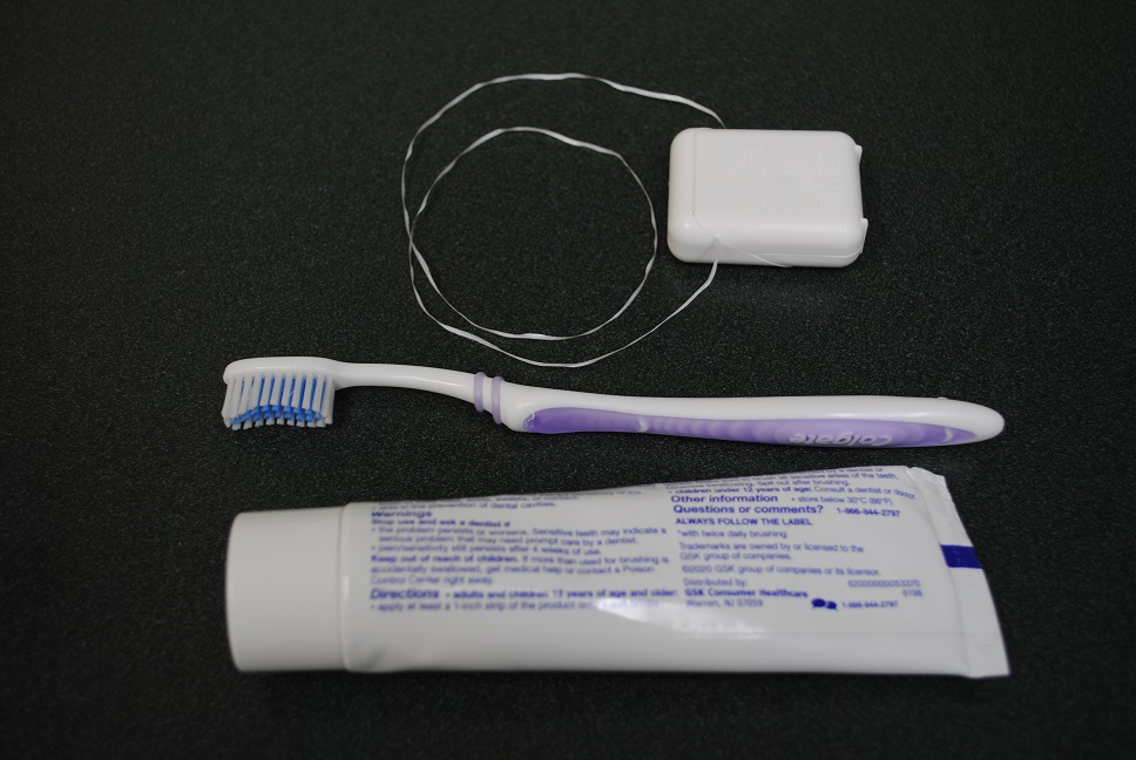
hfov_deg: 46.3
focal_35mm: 42
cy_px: 380
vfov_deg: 32.0
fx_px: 1327
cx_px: 568
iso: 220
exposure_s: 1/30
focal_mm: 28
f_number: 4.5
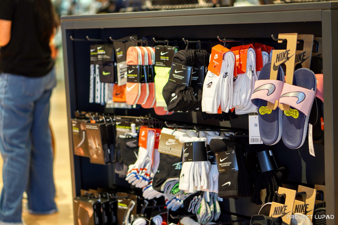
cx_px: 169
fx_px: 704
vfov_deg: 18.2
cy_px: 112
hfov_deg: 27.0
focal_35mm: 75
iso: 125
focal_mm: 50
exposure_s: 1/60
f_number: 1.8
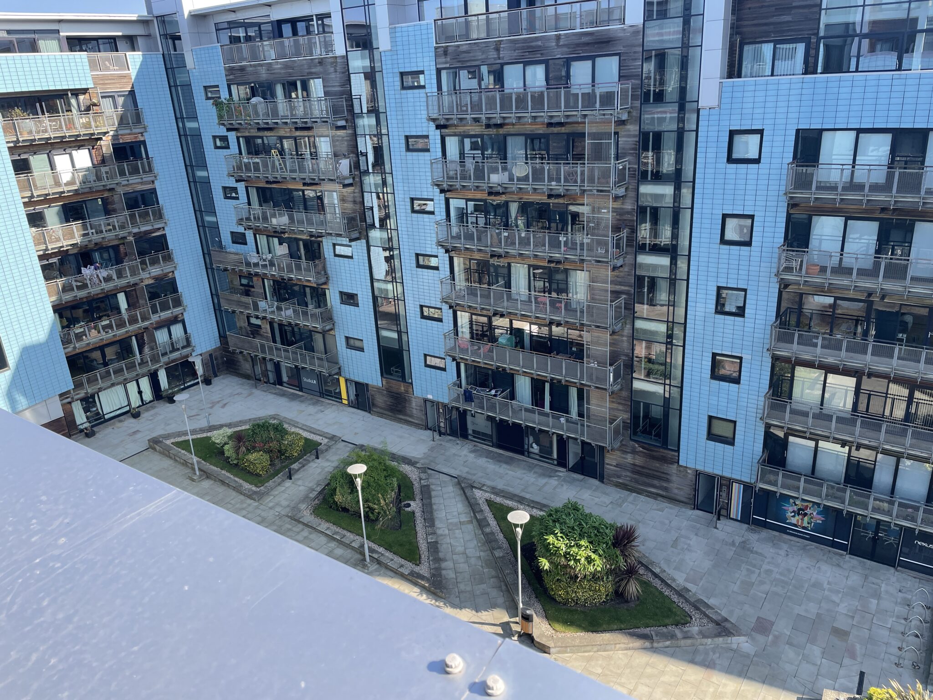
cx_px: 466
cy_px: 350
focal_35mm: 26
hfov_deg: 67.3
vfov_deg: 53.1
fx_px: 701
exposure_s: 1/596
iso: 32
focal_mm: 4.2
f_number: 1.6
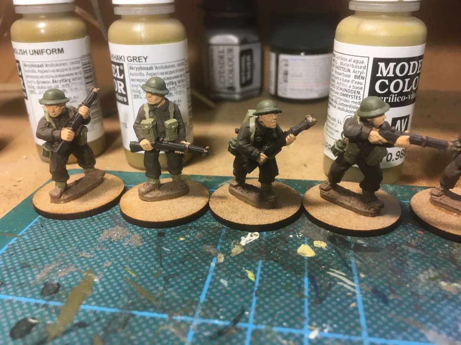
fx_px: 386
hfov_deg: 61.7
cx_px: 230
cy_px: 172
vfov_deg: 48.2
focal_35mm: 29
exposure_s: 1/33
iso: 32
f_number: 2.2
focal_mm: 4.15
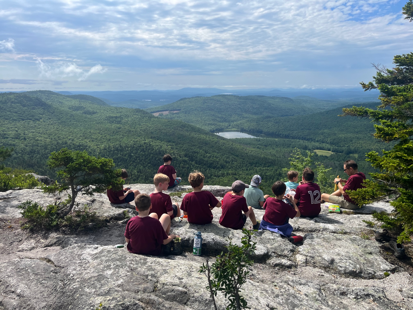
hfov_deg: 67.3
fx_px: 310
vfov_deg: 53.1
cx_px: 206
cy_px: 155
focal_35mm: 26
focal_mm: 5.1
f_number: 1.6
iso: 50
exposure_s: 1/4484
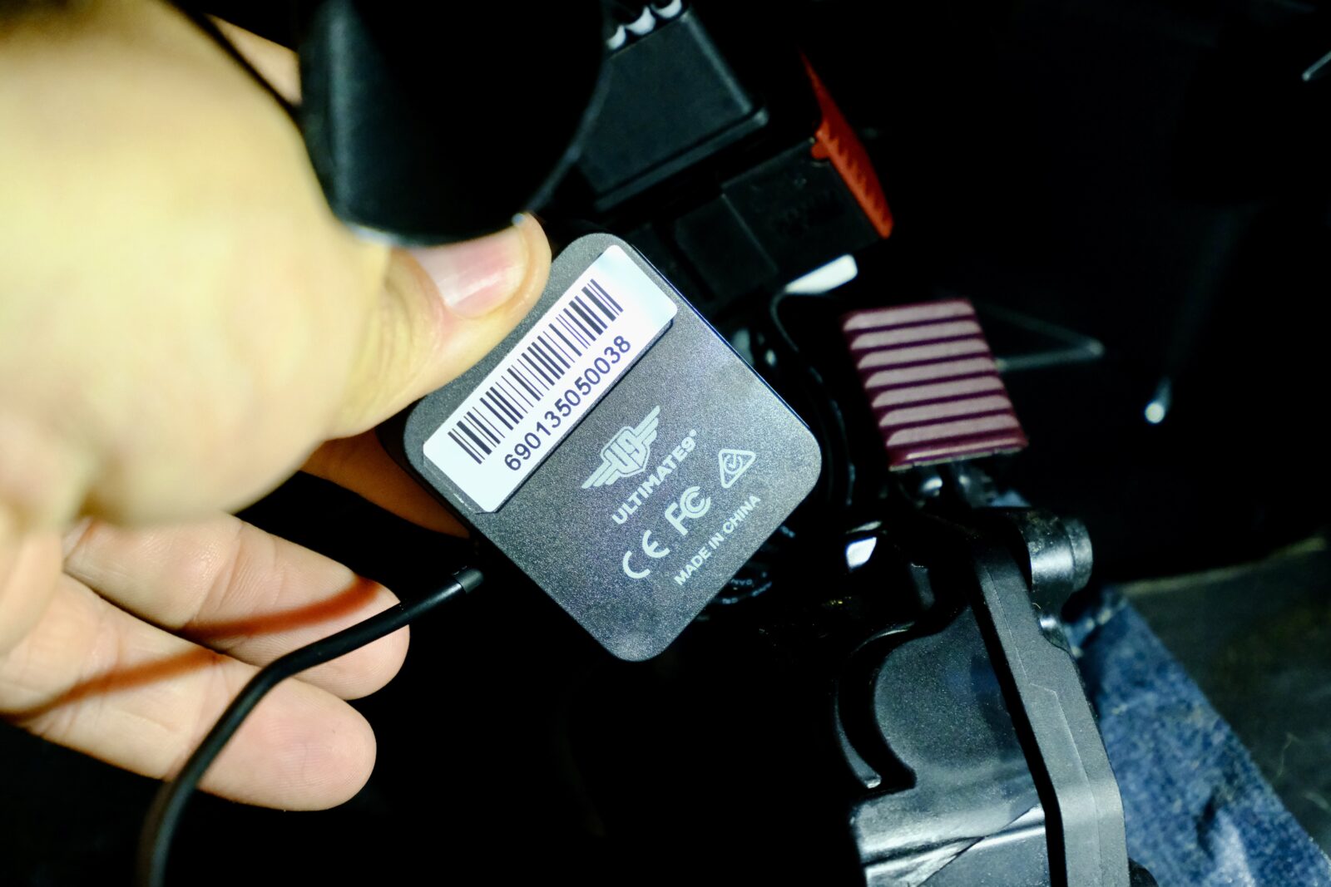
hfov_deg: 30.1
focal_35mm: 67
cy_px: 444
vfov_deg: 20.3
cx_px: 666
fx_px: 2477
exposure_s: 1/52
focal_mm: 44.5
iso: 6400
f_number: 5.6
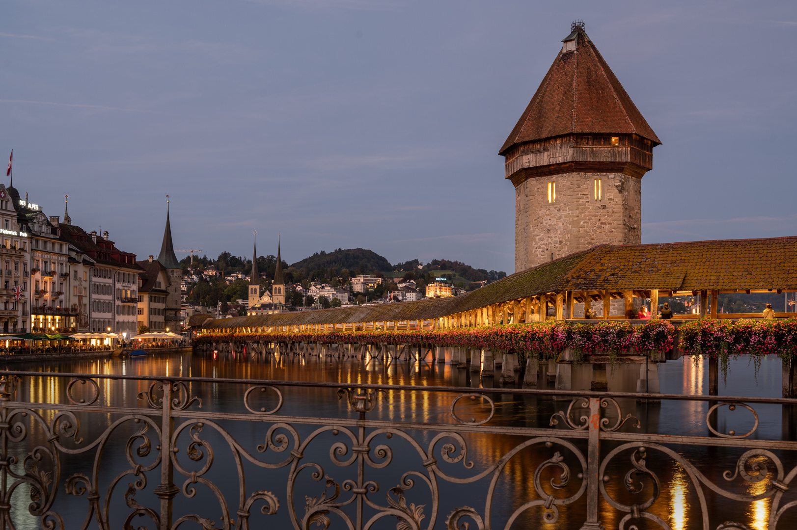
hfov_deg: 47.4
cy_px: 265
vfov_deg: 32.6
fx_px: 907
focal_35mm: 41
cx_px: 398
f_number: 8
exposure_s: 6
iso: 80
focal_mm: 41
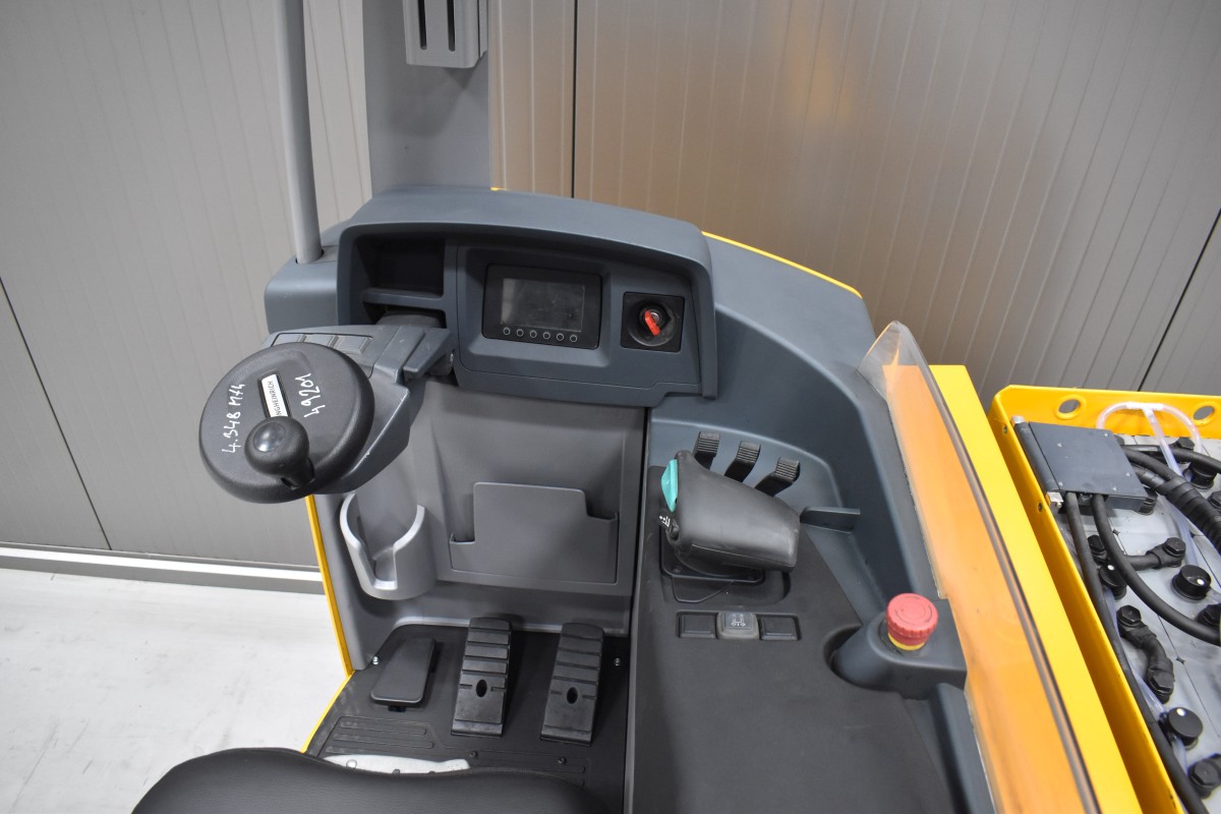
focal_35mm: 27
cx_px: 610
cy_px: 407
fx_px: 916
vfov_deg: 47.9
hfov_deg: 67.4
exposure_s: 1/40
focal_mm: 18
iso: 1600
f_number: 4
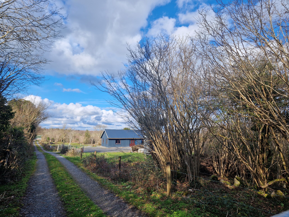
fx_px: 192
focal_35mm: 23
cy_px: 108
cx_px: 144
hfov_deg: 73.9
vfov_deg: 58.9
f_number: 1.8
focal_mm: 5.4
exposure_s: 1/1124
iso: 50
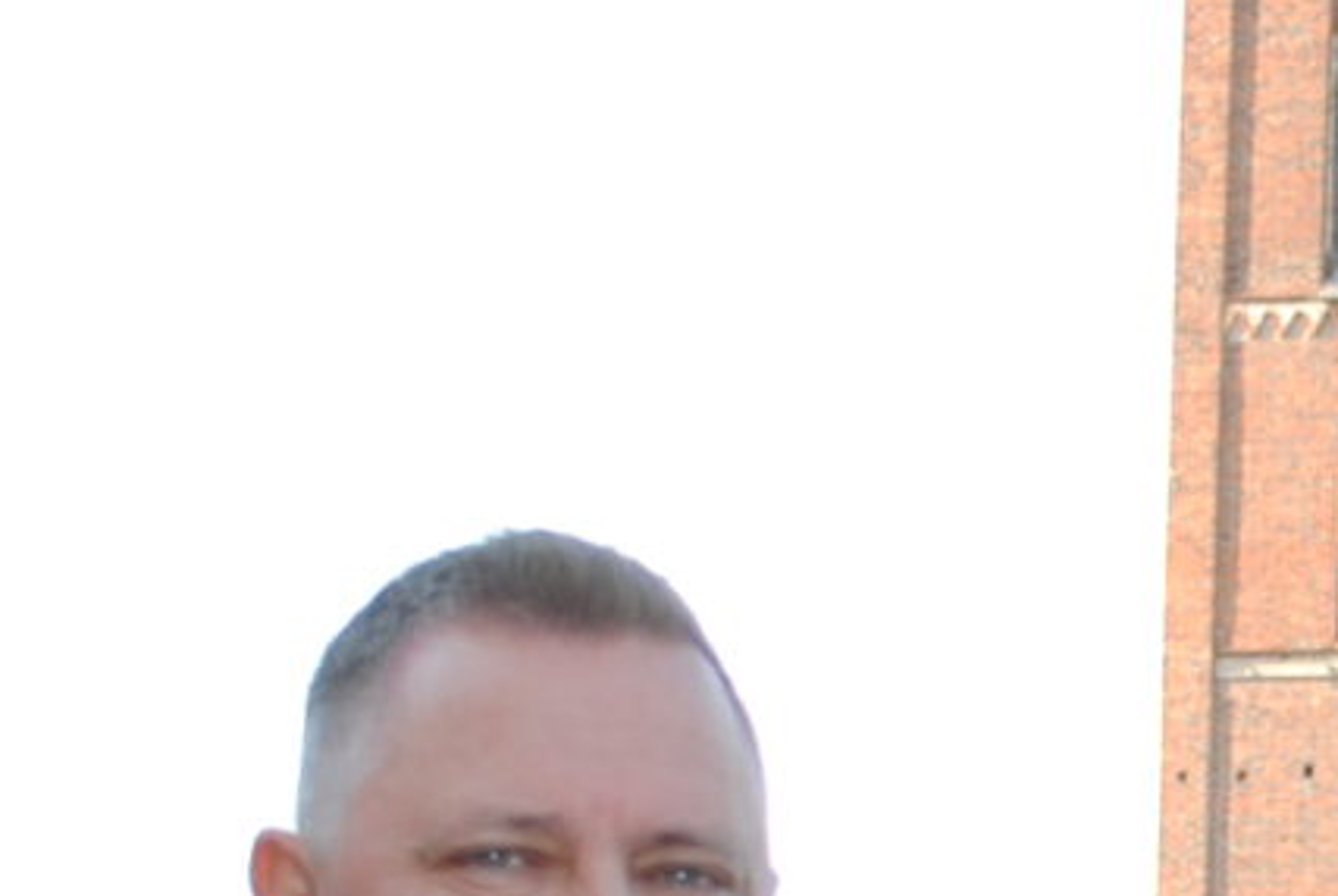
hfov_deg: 8.5
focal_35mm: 234
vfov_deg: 5.8
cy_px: 1498
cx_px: 2244
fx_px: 8709
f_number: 4.2
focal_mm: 26
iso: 100
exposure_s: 1/125
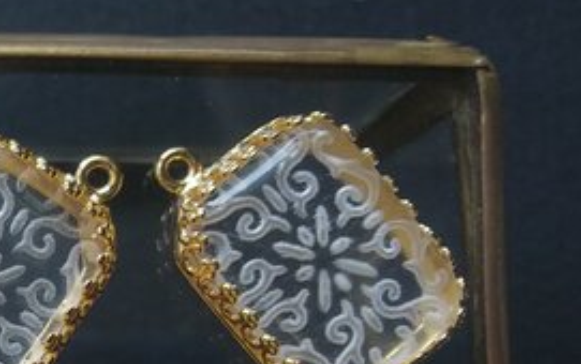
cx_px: -28
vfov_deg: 22.5
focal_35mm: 55
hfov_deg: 33.1
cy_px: 385
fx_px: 872
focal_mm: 3.4
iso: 64
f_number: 1.94
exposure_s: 1/120
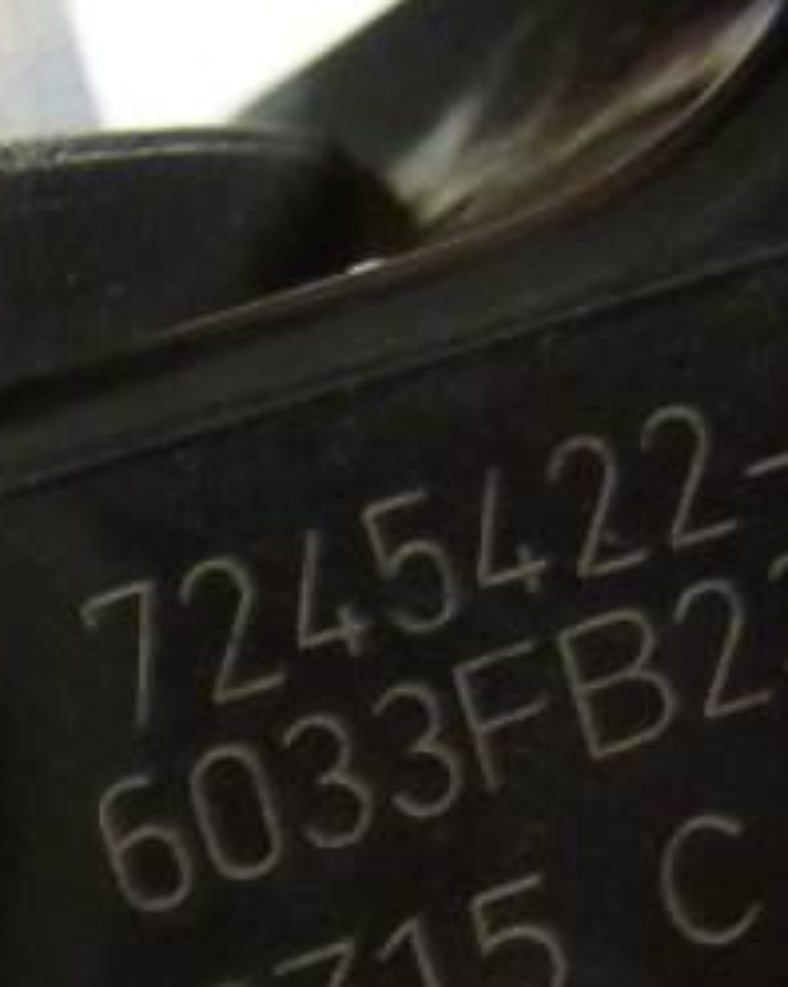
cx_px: 68
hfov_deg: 13.5
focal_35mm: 113
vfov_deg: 15.9
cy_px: 1389
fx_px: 3298
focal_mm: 4.7
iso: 400
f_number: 3.3
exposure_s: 1/8
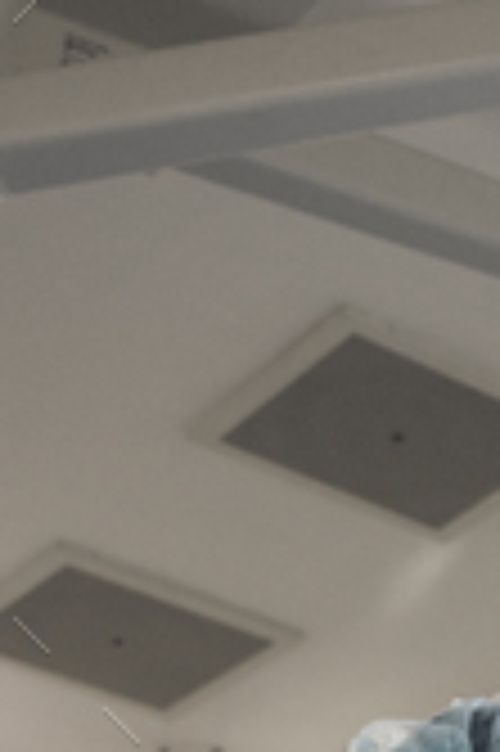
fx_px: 2651
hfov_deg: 9.9
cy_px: 961
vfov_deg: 15.4
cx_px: 1045
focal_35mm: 127
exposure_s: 1/400
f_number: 2.8
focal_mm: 24
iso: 250
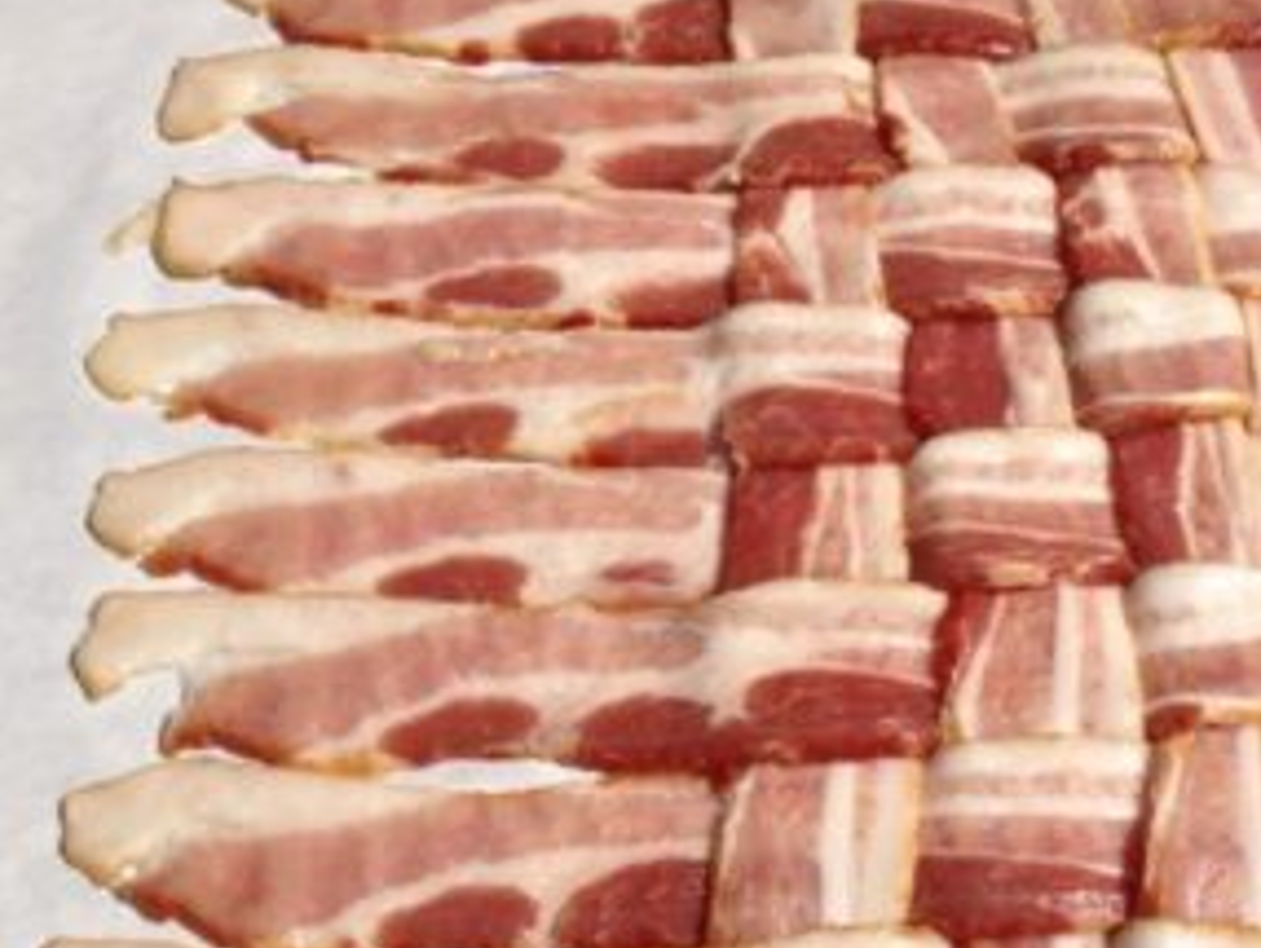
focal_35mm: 55
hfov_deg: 34.3
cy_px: 551
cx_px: 917
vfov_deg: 26.6
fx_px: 2005
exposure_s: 1/4255
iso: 50
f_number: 2.4
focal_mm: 4.28
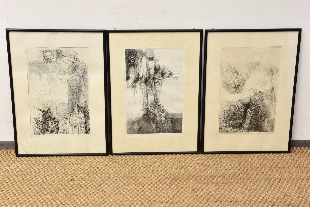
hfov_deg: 36.2
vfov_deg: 24.6
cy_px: 104
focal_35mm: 55
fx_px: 474
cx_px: 155
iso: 100
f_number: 10
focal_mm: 55
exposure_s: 1/125
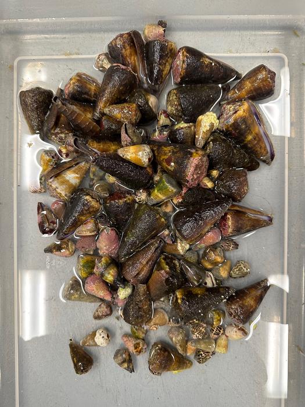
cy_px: 204
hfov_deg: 56.8
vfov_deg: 71.6
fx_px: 282
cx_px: 152
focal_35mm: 24
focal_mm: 6.86
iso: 320
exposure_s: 1/60
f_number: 1.78
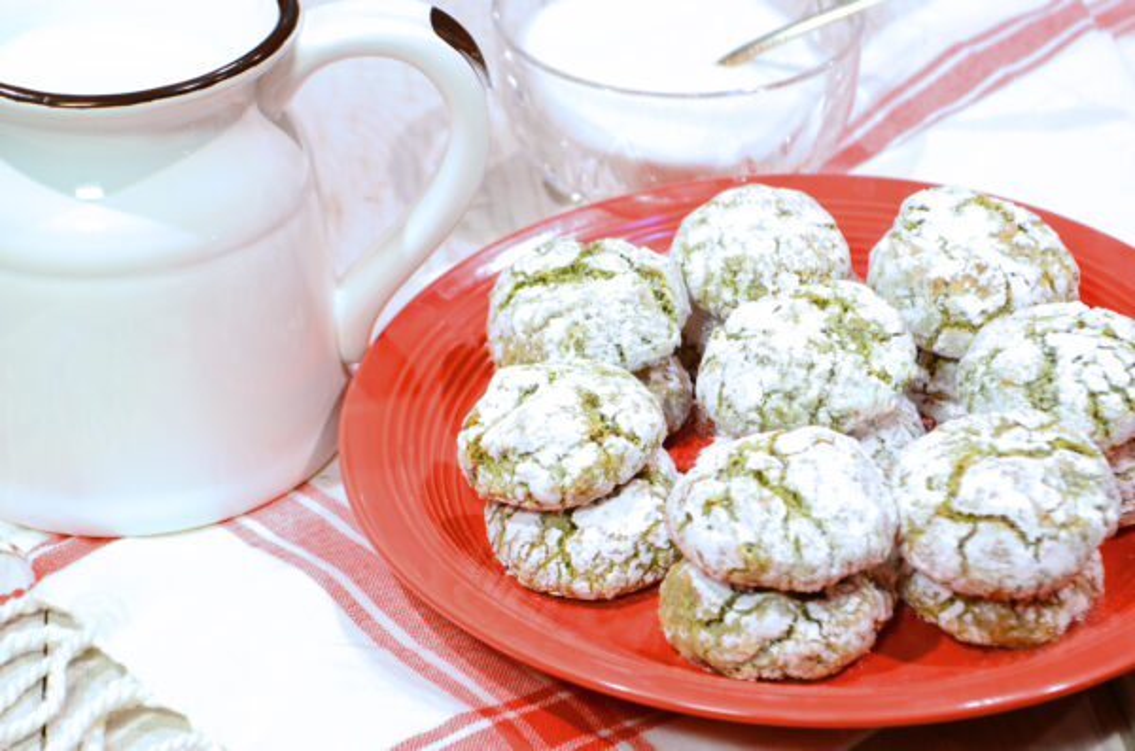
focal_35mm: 82
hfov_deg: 24.7
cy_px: 376
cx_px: 568
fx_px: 2595
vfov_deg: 16.5
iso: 400
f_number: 8
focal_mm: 55
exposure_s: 1/2.5
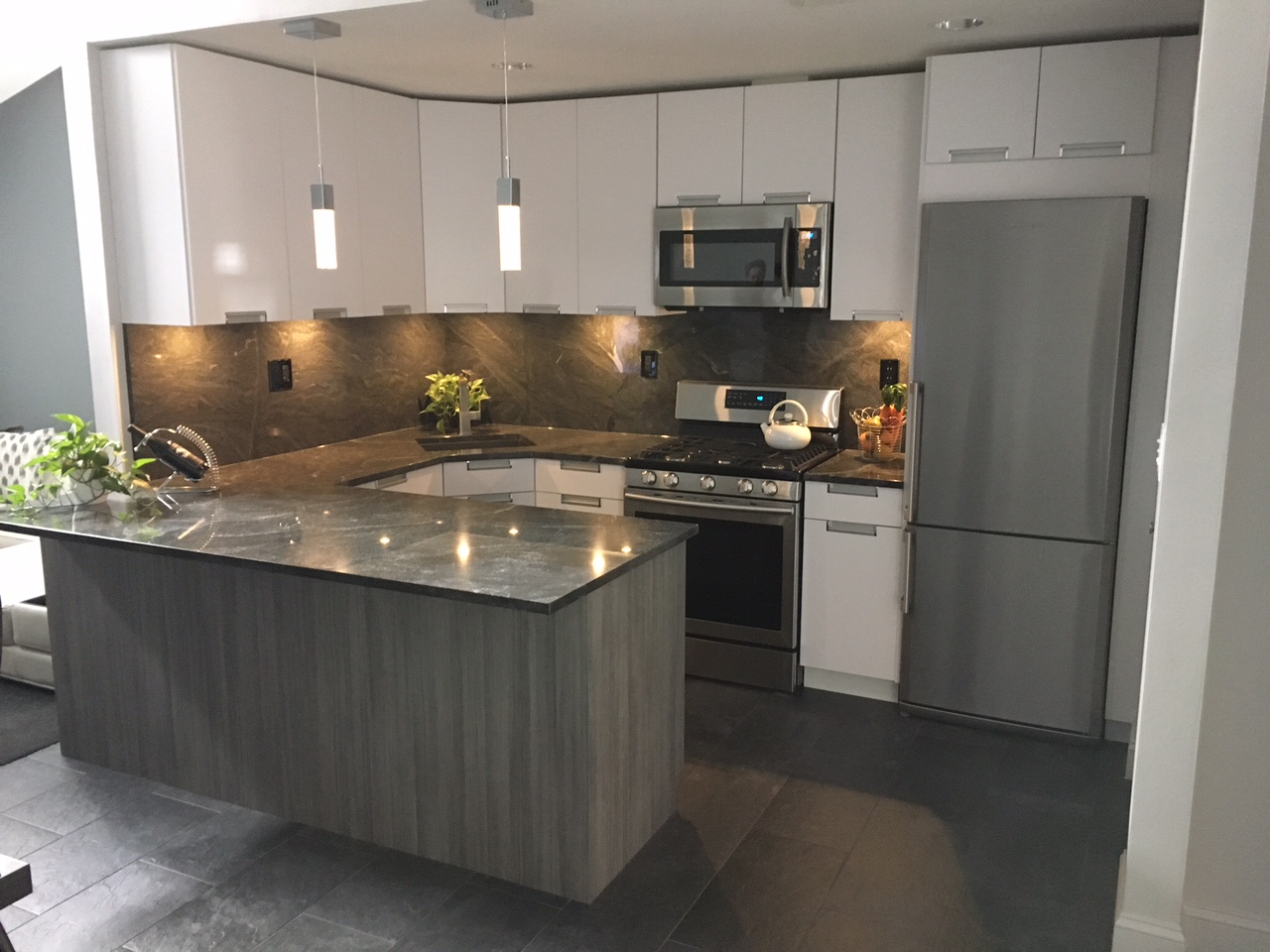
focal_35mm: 29
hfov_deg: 61.7
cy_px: 476
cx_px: 635
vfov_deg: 48.2
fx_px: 1064
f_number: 2.2
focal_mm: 4.15
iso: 250
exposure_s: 1/15
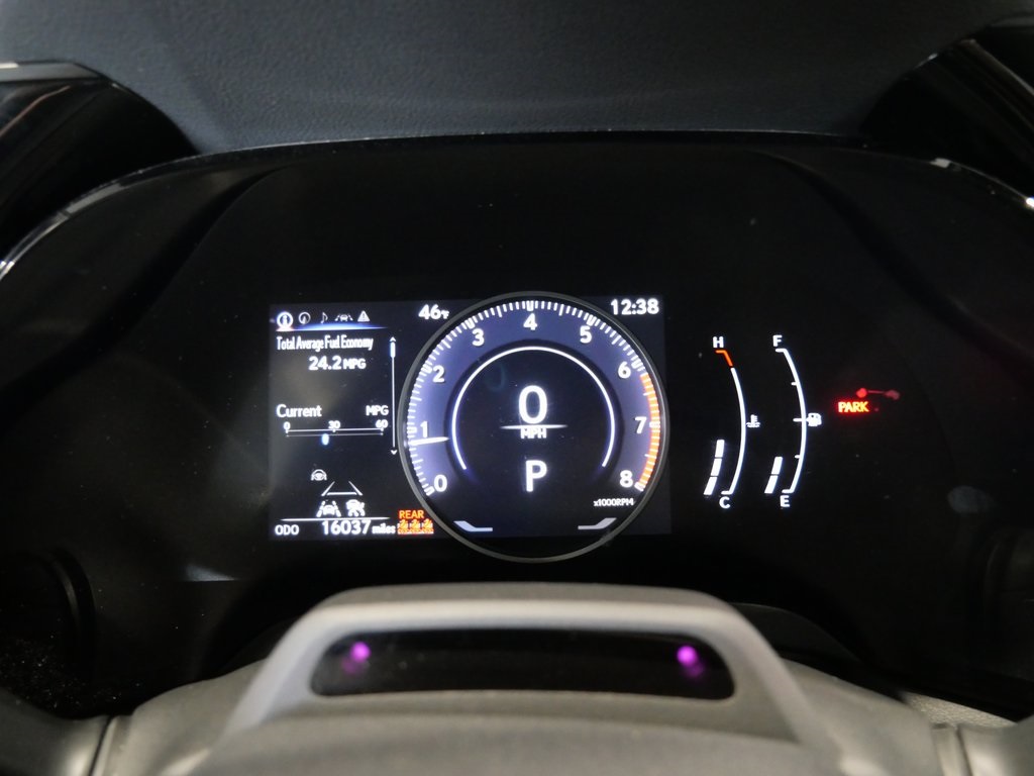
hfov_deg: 71.6
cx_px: 517
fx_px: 717
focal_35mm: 24
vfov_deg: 56.8
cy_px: 388
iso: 3200
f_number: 3.5
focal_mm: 12
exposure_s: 1/6
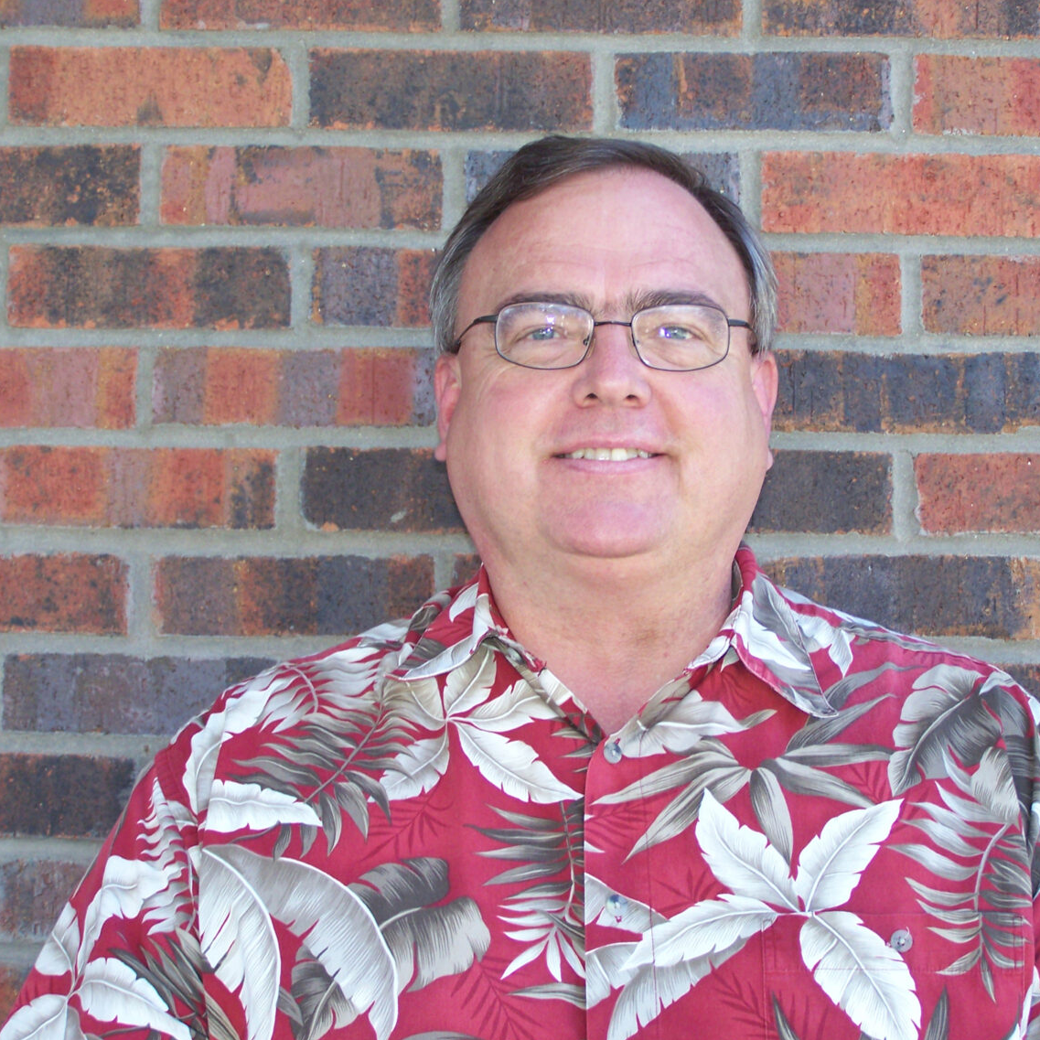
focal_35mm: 80
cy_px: 516
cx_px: 613
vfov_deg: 21.7
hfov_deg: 21.6
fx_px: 2719
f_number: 3.2
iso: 80
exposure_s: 1/80
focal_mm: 11.1
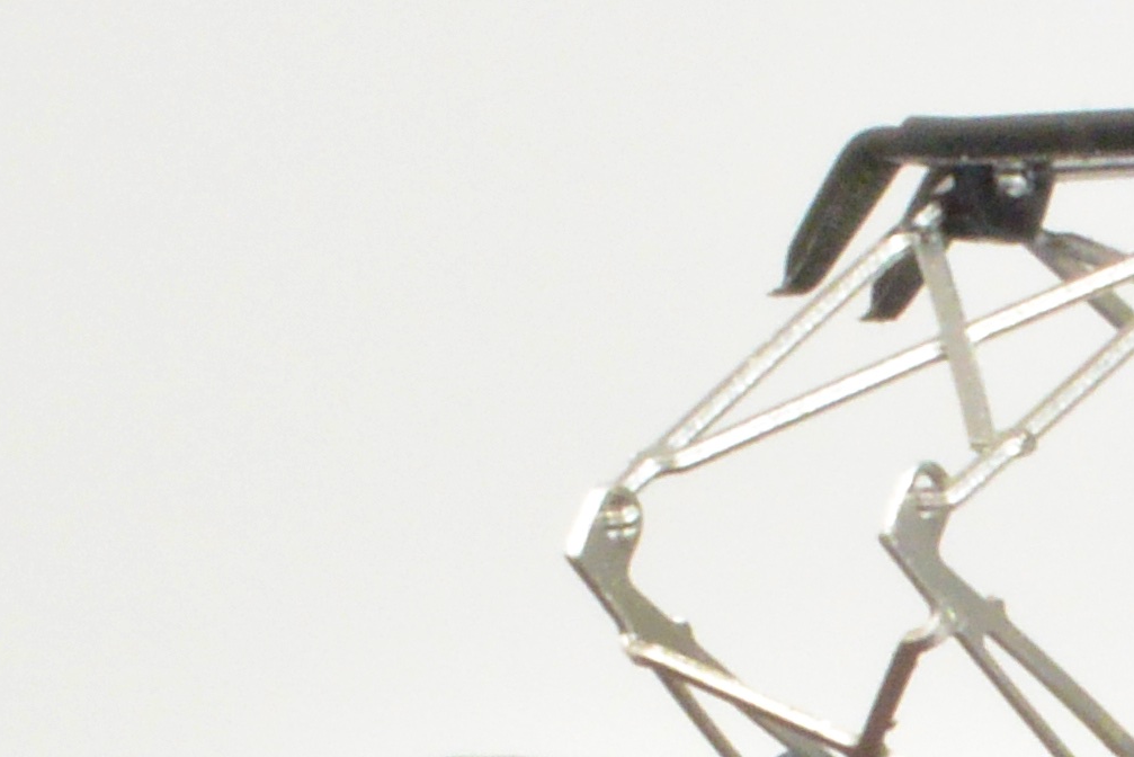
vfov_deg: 2.8
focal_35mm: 494
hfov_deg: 4.1
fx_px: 15565
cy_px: 1532
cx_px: 1868
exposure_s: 1/2.5
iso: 800
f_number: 25
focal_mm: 40
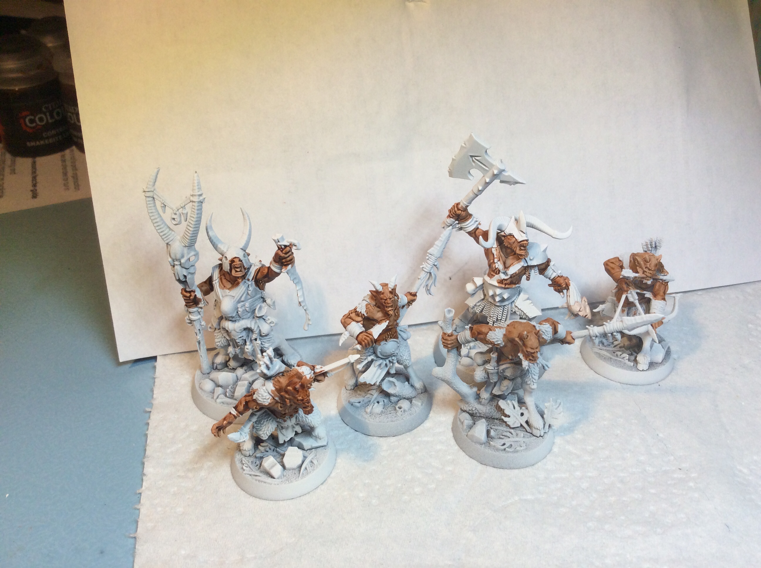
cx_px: 380
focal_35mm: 32
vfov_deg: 44.1
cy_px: 284
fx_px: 702
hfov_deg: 56.9
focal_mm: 3.3
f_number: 2.4
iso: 64
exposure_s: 1/100
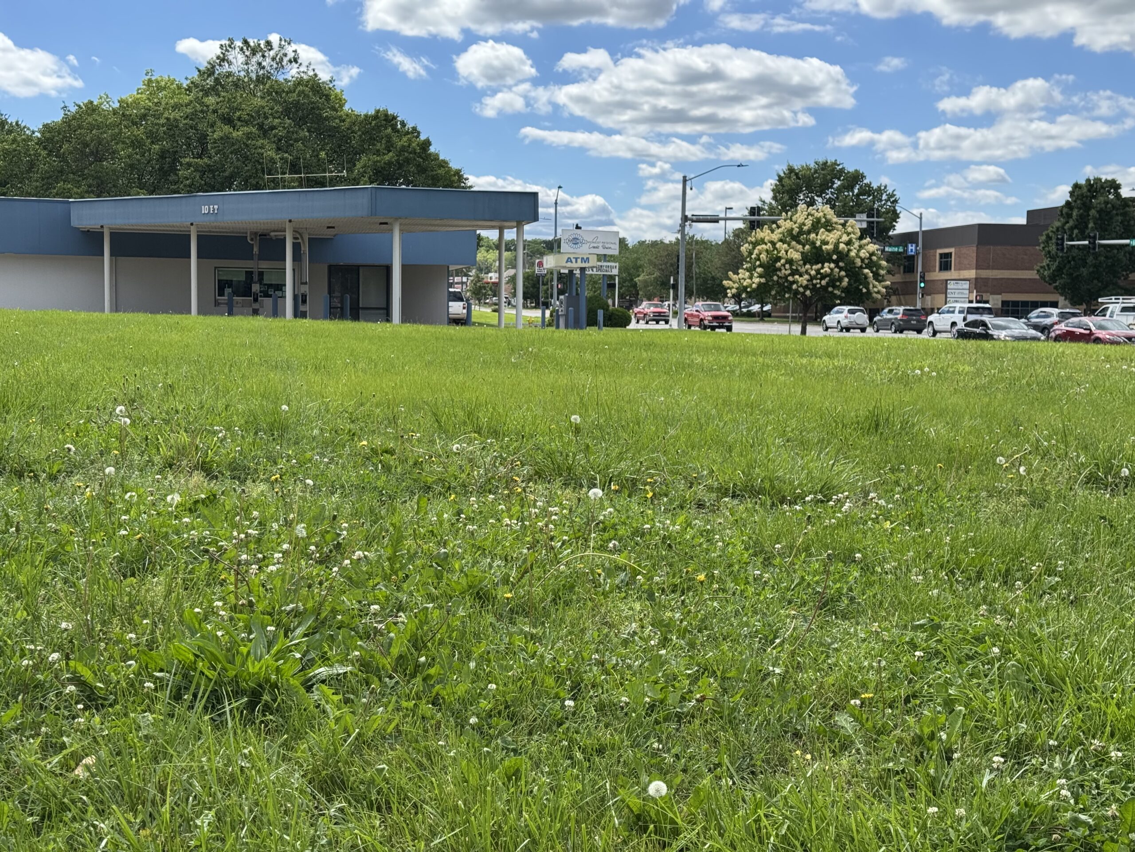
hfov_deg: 39.7
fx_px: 1574
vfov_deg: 30.3
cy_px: 426
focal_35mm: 48
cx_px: 568
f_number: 1.78
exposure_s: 1/2611
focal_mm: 6.76
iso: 64
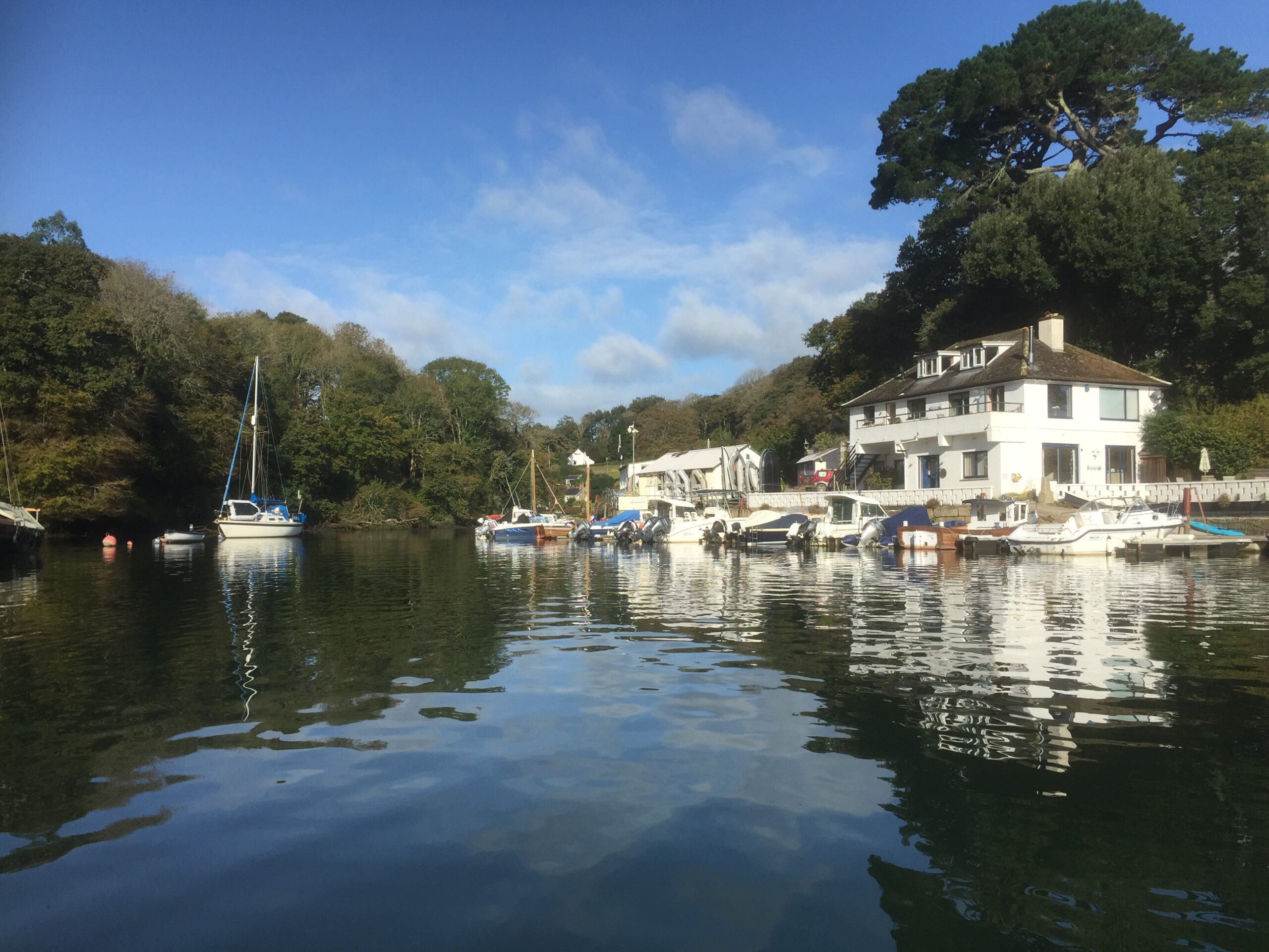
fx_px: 1063
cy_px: 476
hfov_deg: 61.7
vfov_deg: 48.2
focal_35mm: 29
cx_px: 634
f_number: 2.2
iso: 32
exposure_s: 1/2198
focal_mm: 4.15
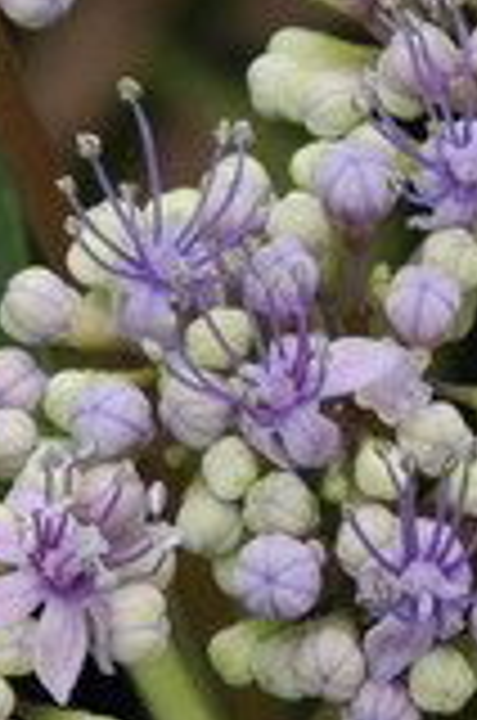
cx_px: 603
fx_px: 16311
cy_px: 477
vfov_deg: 2.5
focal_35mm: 817
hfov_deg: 1.7
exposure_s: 1/100
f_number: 10
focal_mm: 85
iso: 400
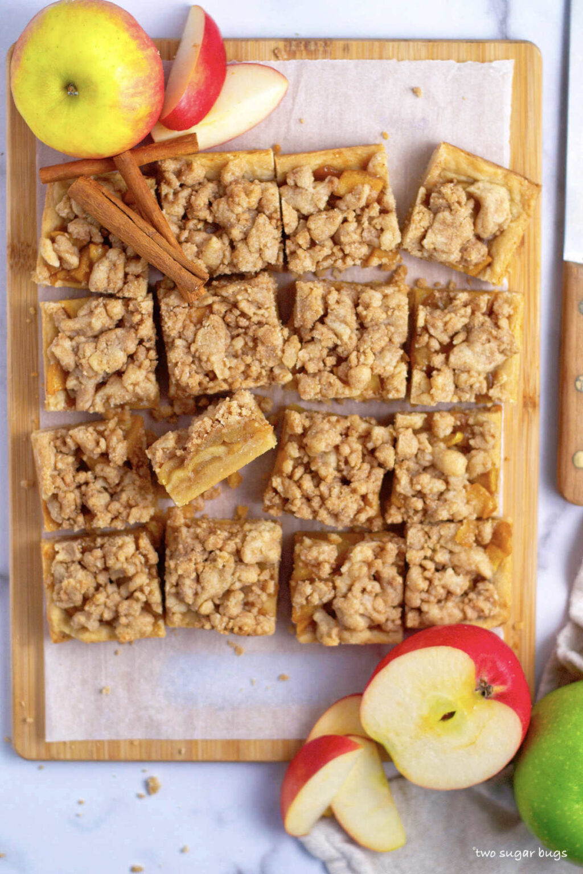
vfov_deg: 27.0
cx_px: 292
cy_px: 437
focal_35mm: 75
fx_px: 1822
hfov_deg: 18.2
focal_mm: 50
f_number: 2.8
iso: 100
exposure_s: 1/25
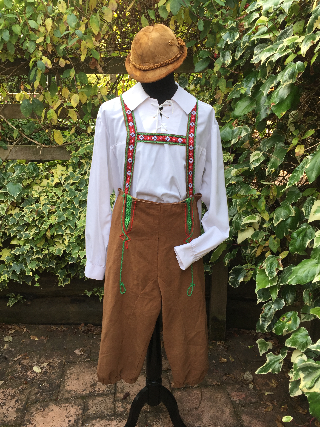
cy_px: 214
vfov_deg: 61.7
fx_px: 357
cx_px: 160
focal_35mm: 29
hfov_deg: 48.2
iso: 32
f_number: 2.2
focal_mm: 4.15
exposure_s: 1/172
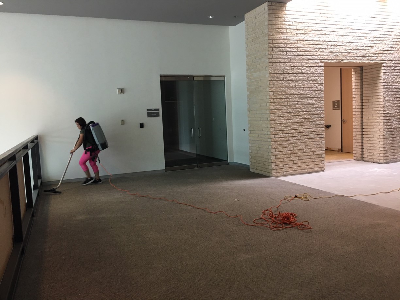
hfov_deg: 61.7
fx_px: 335
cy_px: 150
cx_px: 200
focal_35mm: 29
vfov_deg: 48.2
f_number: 2.2
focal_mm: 4.15
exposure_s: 1/15
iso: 50
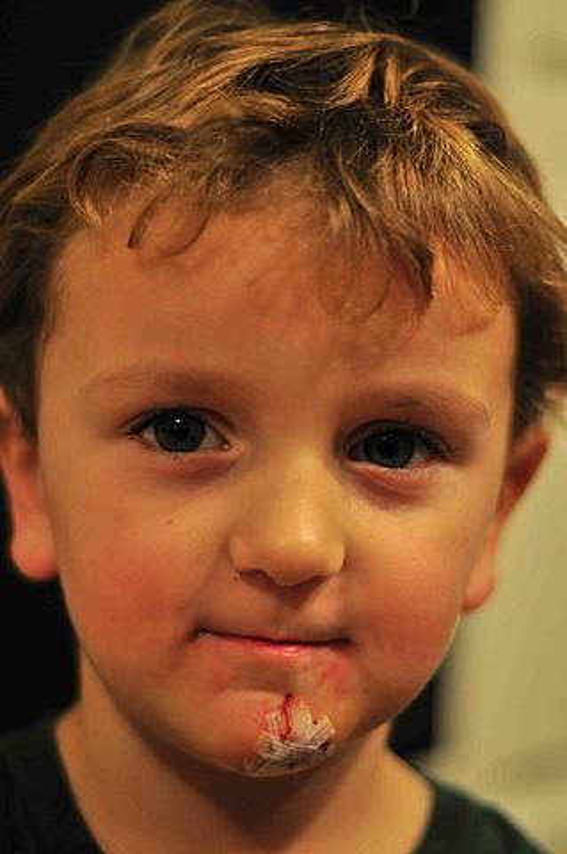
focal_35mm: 75
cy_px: 427
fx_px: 1776
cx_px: 284
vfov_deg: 27.0
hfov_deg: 18.1
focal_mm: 50
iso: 400
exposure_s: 1/50
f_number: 1.8
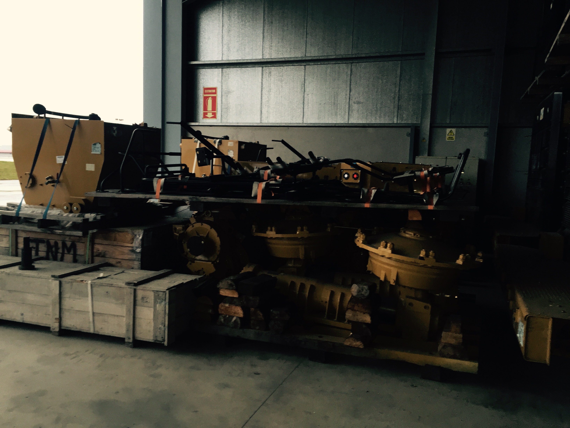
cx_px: 285
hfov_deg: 61.7
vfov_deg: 48.2
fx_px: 478
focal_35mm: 29
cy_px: 214
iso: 100
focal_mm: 4.15
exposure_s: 1/20
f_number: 2.2
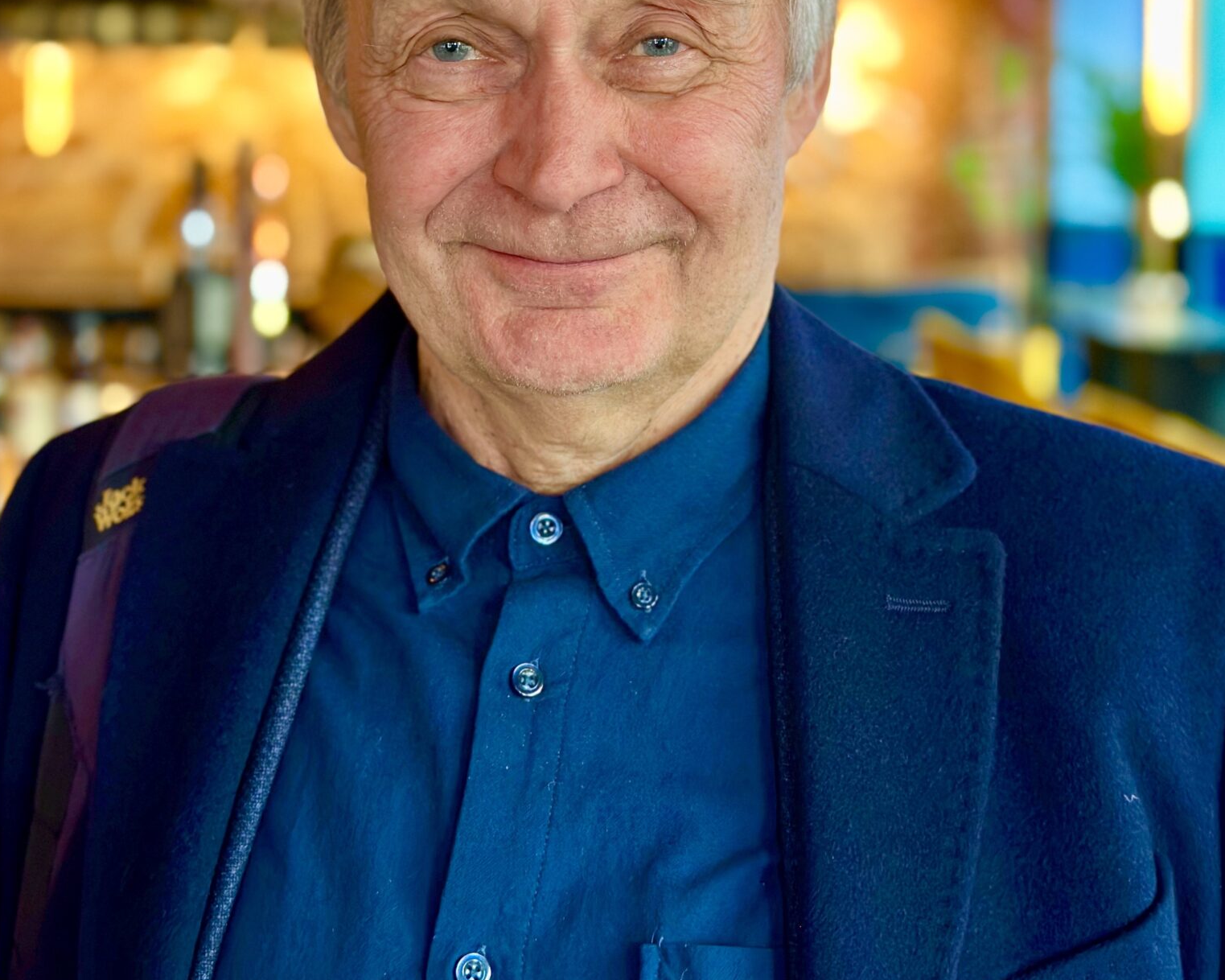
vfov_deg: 23.8
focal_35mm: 63
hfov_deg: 30.0
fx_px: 2284
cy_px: 188
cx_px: 609
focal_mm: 6.86
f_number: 1.78
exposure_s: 1/54
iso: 250
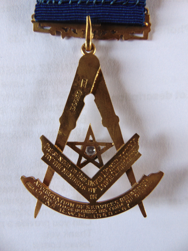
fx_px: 181
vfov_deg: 69.4
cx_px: 94
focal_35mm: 25
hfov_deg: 54.9
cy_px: 126
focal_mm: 4.5
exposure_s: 1/30
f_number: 3
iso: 160
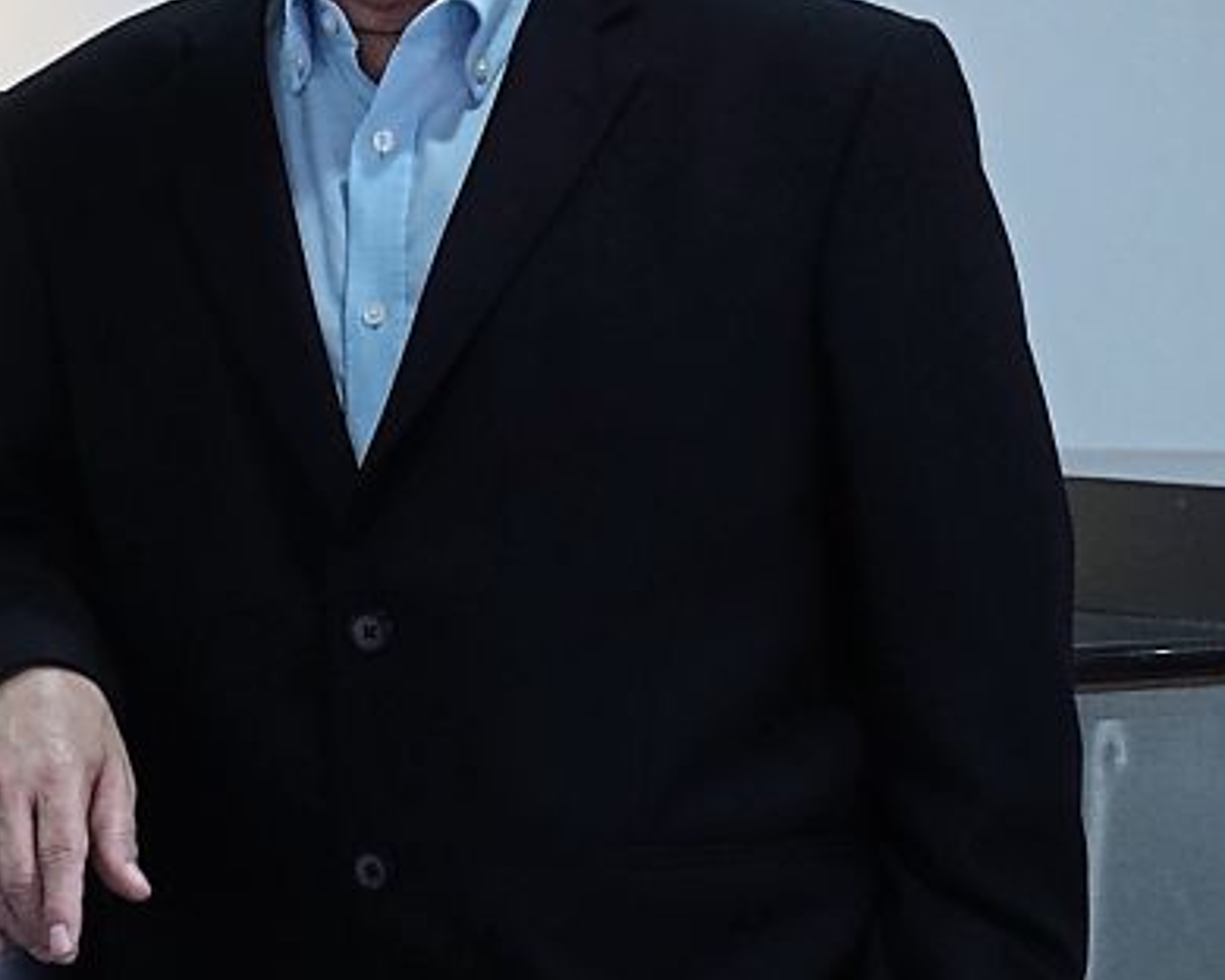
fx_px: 5293
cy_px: 280
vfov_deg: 10.6
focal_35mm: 146
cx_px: -214
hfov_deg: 12.9
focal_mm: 18.1
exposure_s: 1/160
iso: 800
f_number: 2.8
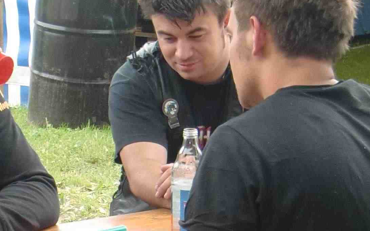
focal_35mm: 148
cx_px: 92
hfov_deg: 14.1
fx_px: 1492
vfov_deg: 8.8
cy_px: 273
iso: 64
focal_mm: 6.66
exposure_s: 1/60
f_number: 3.9
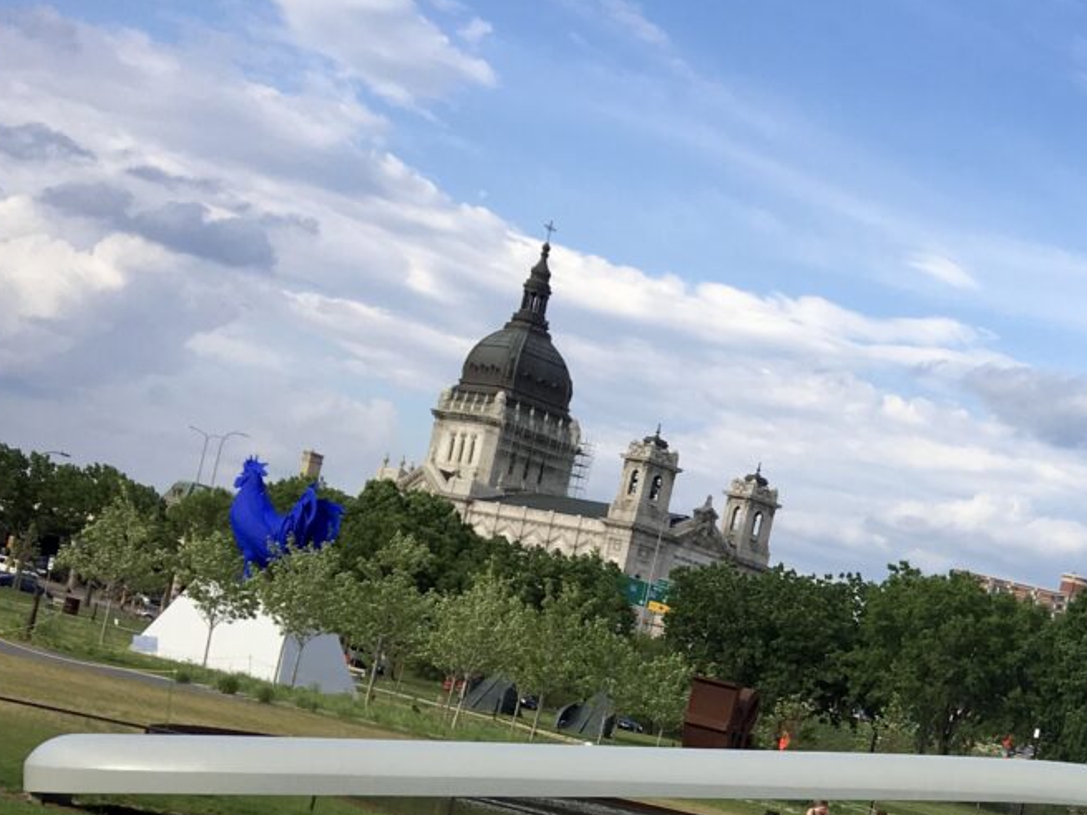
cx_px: 1226
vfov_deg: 20.4
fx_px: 2135
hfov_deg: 26.1
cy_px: 946
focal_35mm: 68
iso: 25
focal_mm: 4.15
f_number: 2.2
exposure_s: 1/827
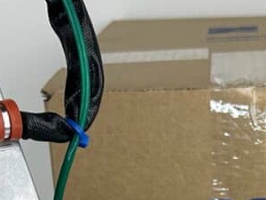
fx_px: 945
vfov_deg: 11.5
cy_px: 301
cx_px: 222
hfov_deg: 15.9
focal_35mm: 123
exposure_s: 1/319
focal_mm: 6.86
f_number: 1.78
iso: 80
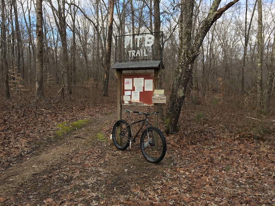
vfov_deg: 48.2
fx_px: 230
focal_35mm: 29
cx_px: 138
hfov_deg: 61.7
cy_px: 103
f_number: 2.2
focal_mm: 4.15
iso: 25
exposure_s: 1/234
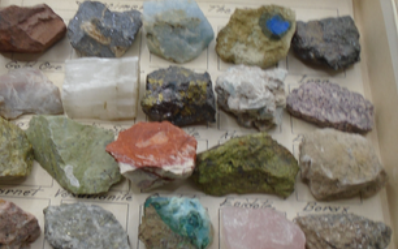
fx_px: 488
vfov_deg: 28.4
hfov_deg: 44.0
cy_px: 158
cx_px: 151
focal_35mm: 45
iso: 100
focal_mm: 4.6
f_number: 3.2
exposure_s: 1/60
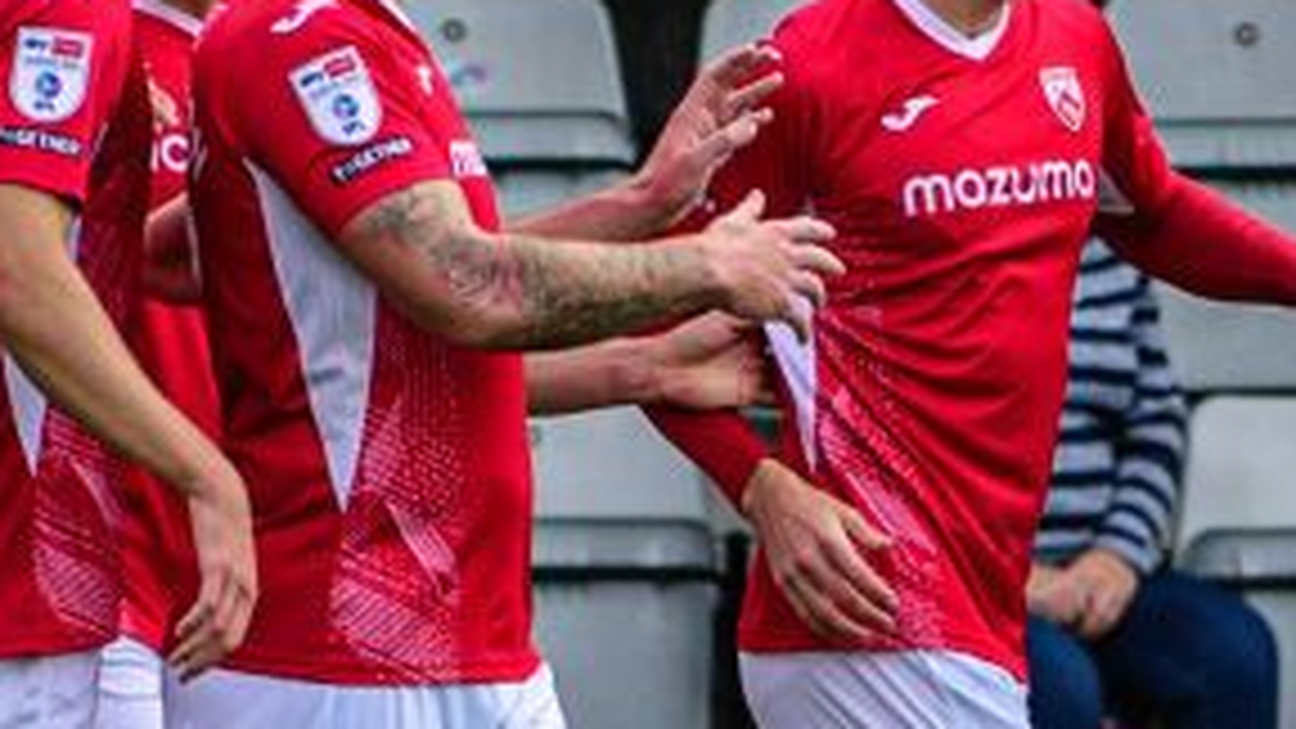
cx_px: 954
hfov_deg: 2.9
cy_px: 569
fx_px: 25602
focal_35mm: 745
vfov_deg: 1.6
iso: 220
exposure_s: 1/1000
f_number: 4
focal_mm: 200
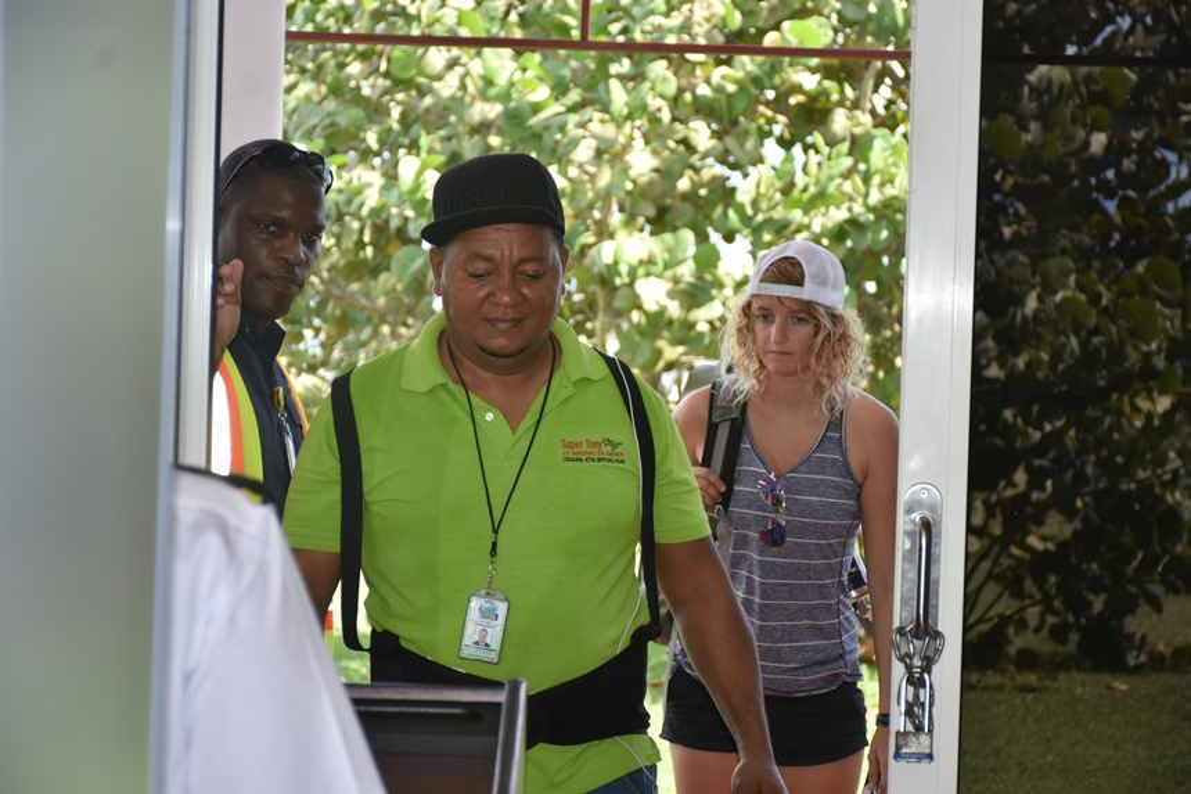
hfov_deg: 18.2
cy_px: 397
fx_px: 3721
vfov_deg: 12.2
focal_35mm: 112
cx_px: 596
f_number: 5
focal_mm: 75
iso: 160
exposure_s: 1/250
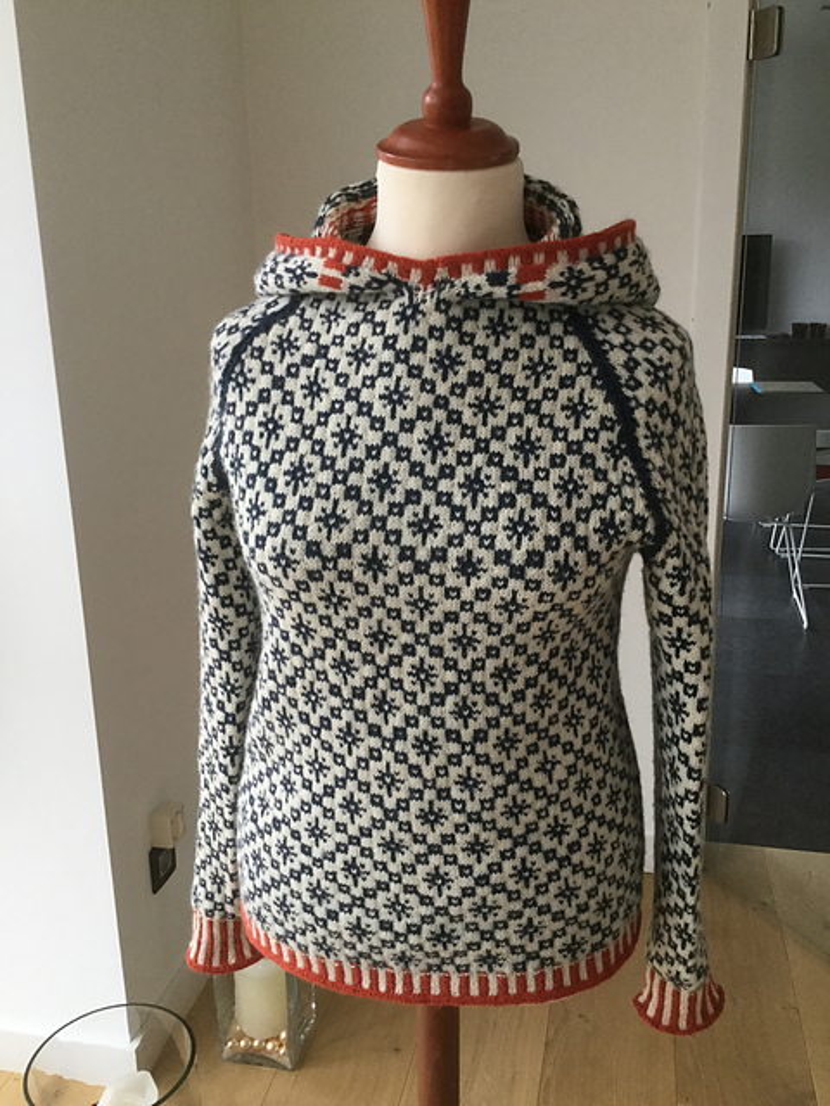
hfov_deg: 45.4
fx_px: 991
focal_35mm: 31
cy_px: 553
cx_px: 415
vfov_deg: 58.4
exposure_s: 1/33
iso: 40
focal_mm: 3.3
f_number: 2.4
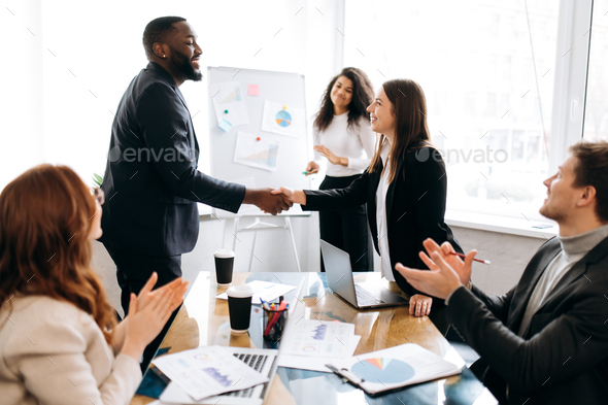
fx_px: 591
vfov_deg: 37.8
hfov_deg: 54.4
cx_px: 304
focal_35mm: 35
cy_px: 202
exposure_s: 1/250
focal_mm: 35
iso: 1000
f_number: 1.4
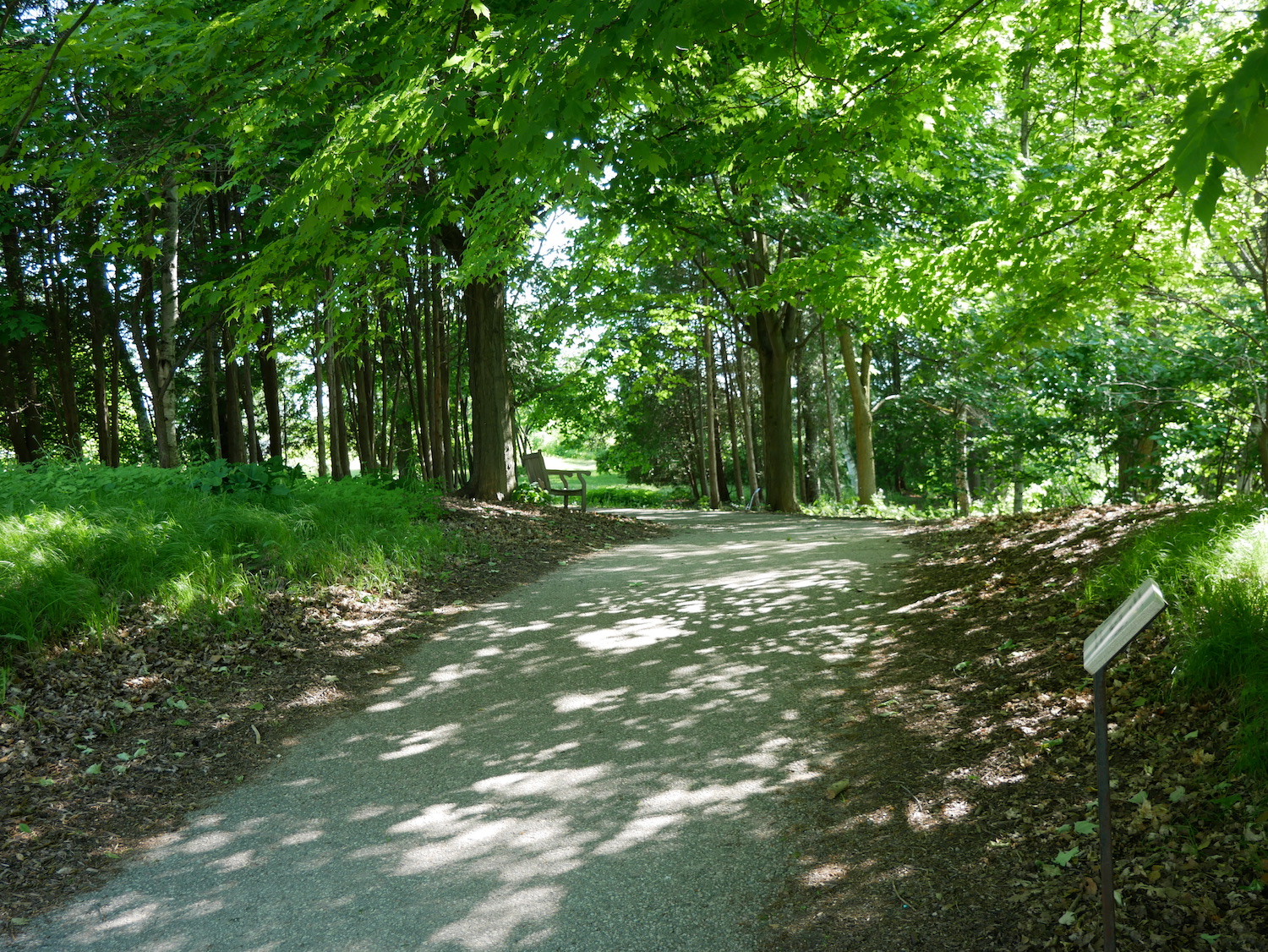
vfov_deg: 32.9
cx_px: 634
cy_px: 476
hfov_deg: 42.9
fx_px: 1612
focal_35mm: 44
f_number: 4.2
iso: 200
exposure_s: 1/60
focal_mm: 22
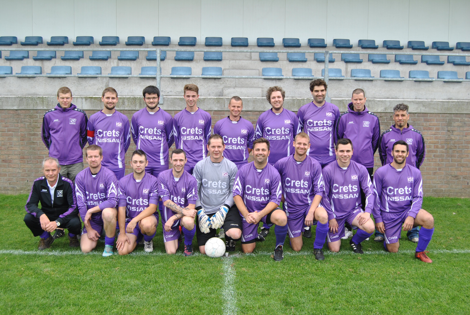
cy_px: 158
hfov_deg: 53.1
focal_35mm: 36
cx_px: 235
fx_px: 471
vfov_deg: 37.0
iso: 100
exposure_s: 1/125
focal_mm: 24
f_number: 5.6
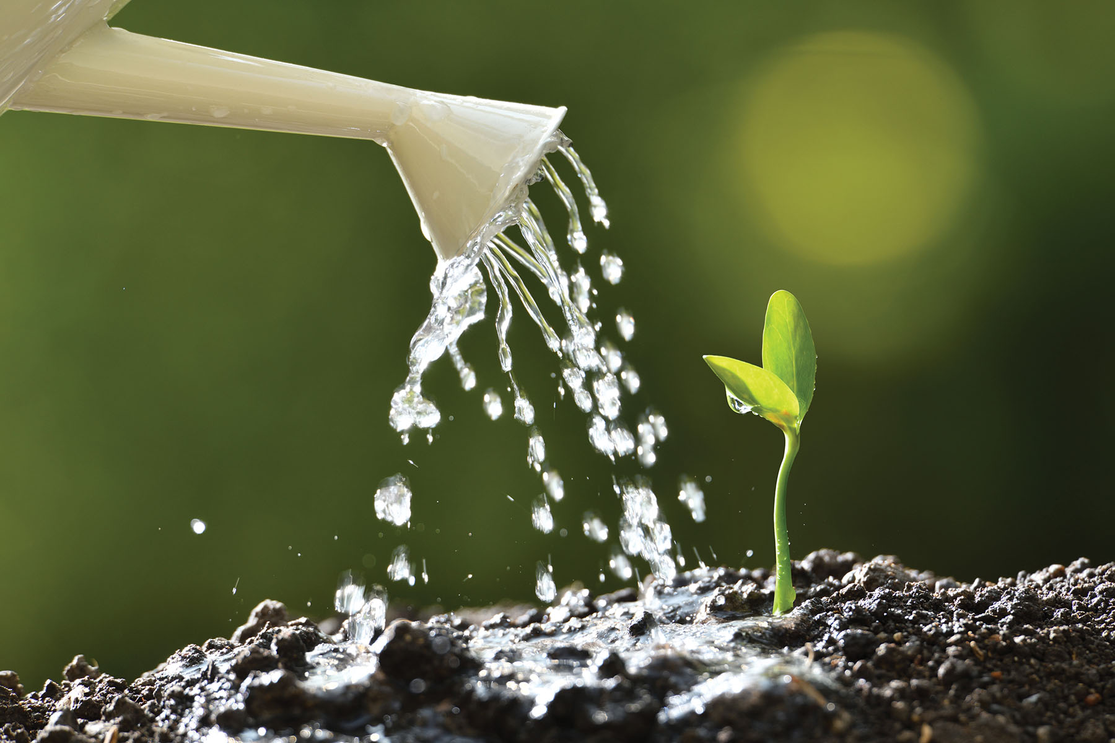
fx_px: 12388
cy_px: 372
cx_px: 558
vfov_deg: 3.4
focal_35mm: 400
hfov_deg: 5.2
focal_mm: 400
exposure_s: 1/250
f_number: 8
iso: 250
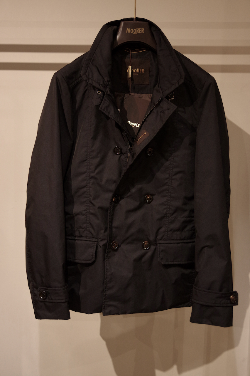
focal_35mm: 42
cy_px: 188
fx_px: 438
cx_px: 125
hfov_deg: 31.9
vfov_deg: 46.4
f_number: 4
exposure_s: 1/60
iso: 1600
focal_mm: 28
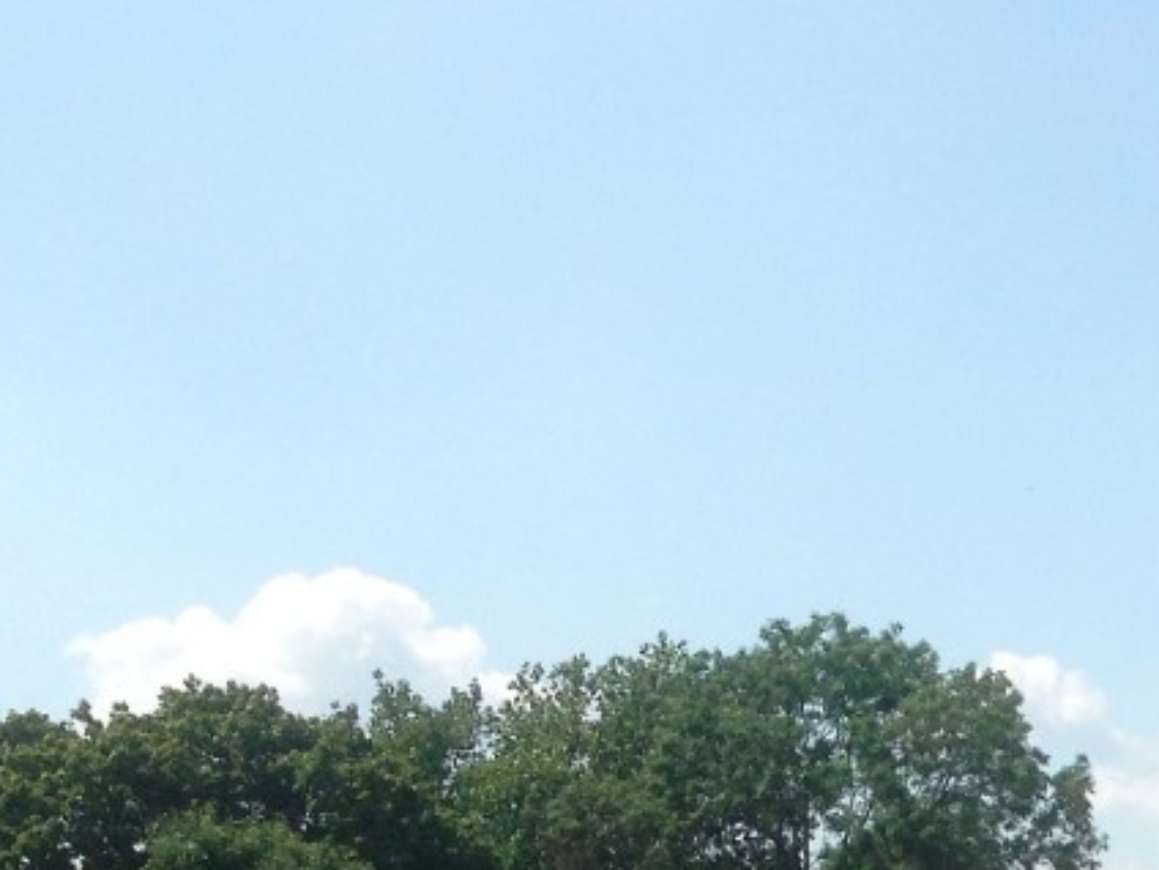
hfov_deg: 16.7
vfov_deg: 12.4
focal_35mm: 112
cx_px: 1441
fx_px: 3750
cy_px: 1414
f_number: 2.4
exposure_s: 1/1550
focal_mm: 4.12
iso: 50
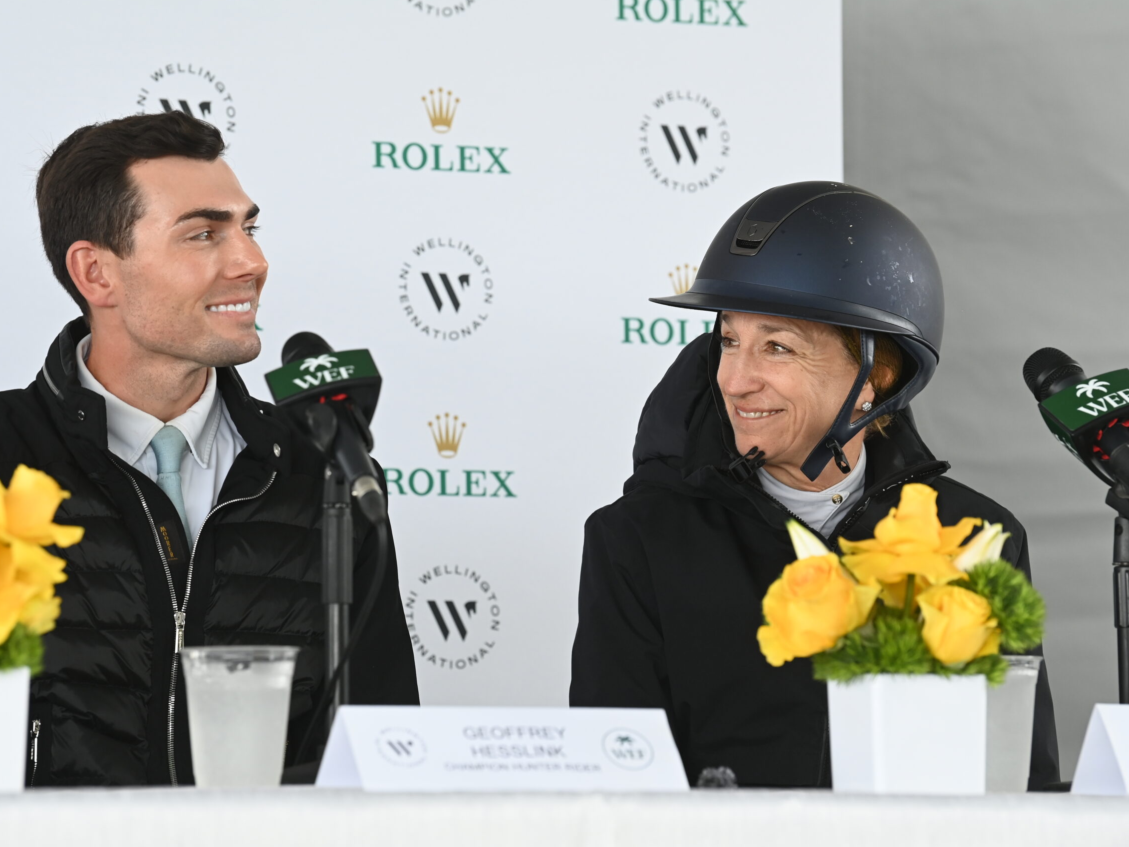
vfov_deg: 8.0
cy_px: 423
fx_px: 6033
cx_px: 514
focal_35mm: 185
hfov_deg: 10.7
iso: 1250
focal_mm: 170
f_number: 5.6
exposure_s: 1/160
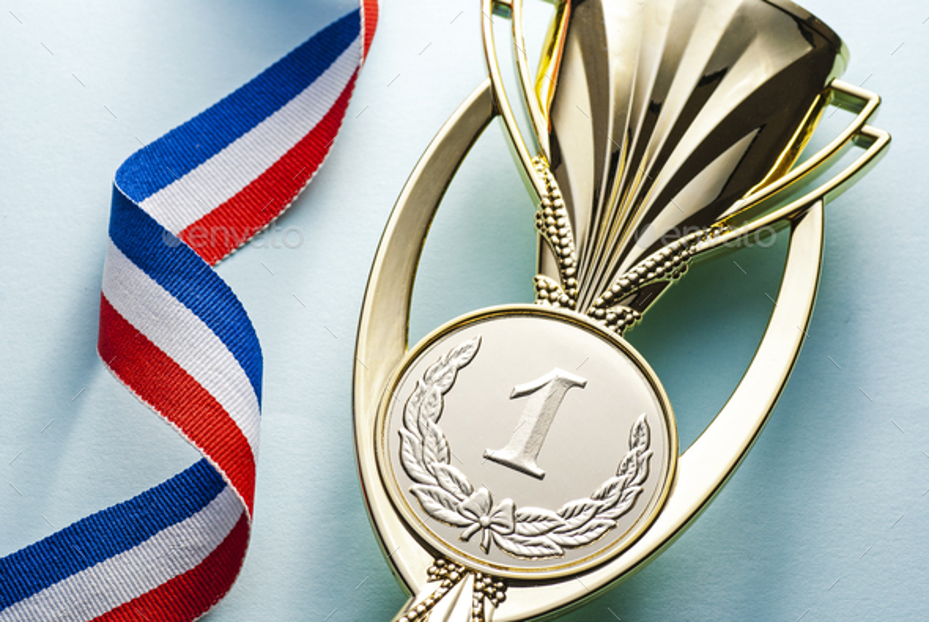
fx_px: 3488
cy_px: 311
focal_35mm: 135
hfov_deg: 15.2
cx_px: 464
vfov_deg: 10.2
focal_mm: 90
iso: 100
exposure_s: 1/100
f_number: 11
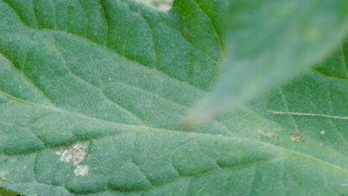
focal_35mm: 130
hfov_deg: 15.0
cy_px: 249
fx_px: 1200
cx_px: -208
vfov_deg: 9.2
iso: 140
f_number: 8
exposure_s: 1/60
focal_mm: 22
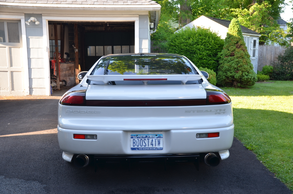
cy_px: 97
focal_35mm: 48
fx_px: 390
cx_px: 146
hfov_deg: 41.2
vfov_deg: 28.0
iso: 100
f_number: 10
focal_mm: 32
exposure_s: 1/13
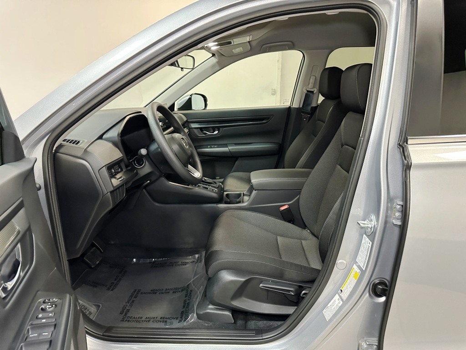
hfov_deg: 71.6
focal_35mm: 24
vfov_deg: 56.8
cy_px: 175
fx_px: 323
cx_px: 233
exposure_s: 1/60
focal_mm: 6.86
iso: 800
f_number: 1.78
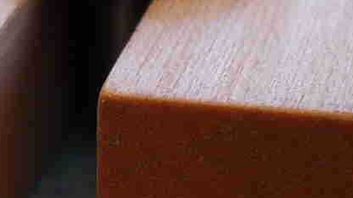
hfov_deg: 12.2
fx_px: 1647
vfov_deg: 6.9
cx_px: 68
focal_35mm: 176
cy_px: 174
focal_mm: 5.5
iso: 80
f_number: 2.8
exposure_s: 1/40
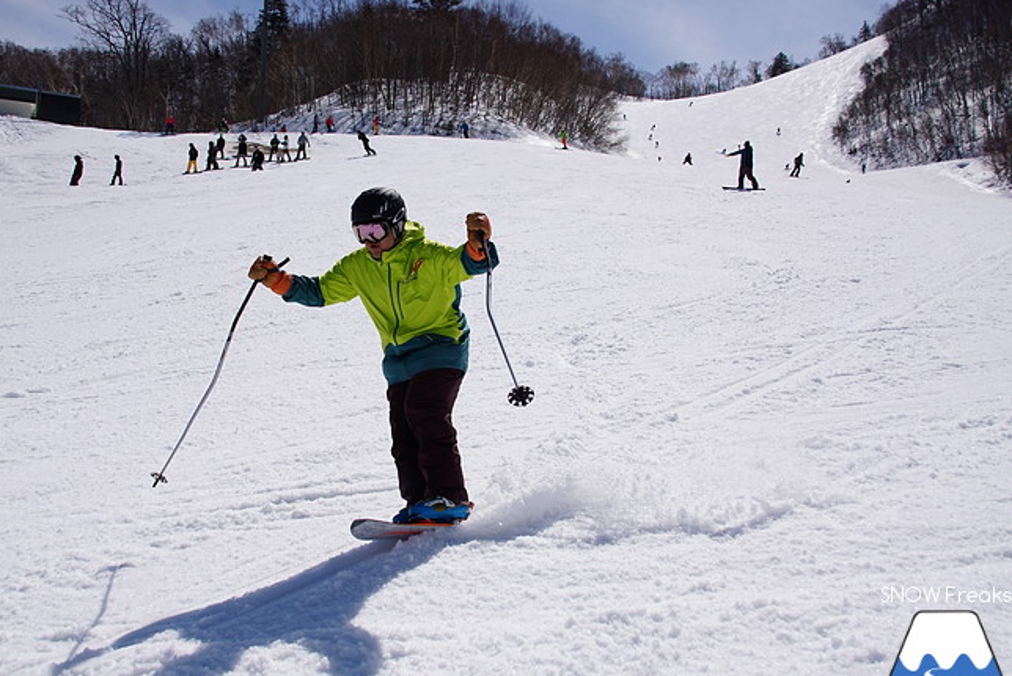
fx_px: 956
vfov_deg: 38.9
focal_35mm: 34
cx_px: 449
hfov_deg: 55.6
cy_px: 339
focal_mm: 20
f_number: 6.3
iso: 100
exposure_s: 1/1250
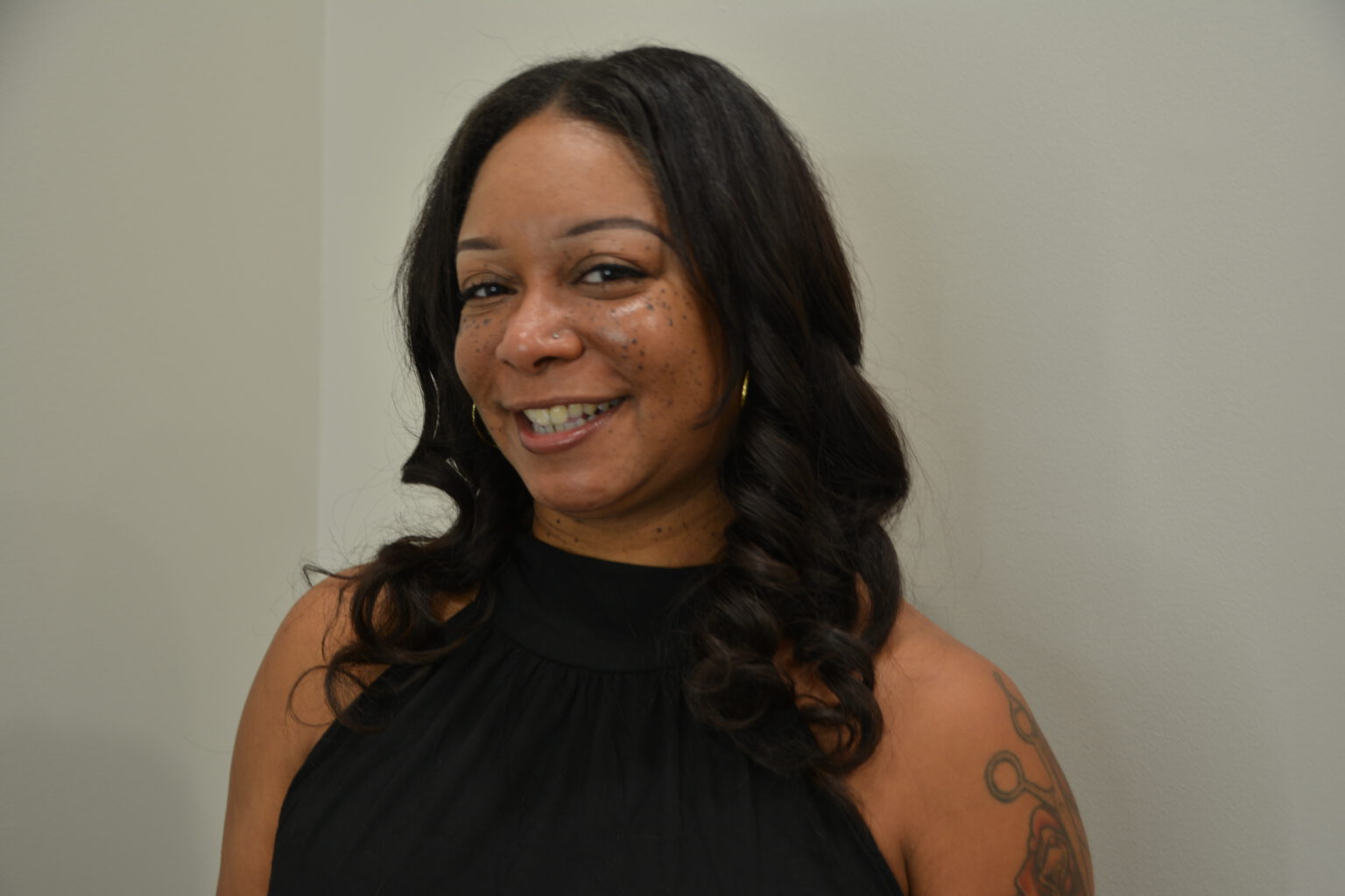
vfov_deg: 28.1
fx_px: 1793
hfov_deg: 41.1
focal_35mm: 48
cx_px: 672
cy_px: 448
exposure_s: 1/8
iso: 100
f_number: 4.2
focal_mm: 32
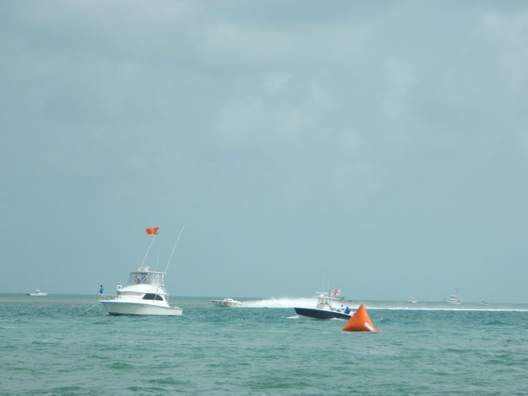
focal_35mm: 177
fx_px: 2700
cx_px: 264
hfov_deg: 11.2
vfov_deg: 8.4
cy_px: 198
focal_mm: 31.8
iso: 80
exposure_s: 1/800
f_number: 5.1
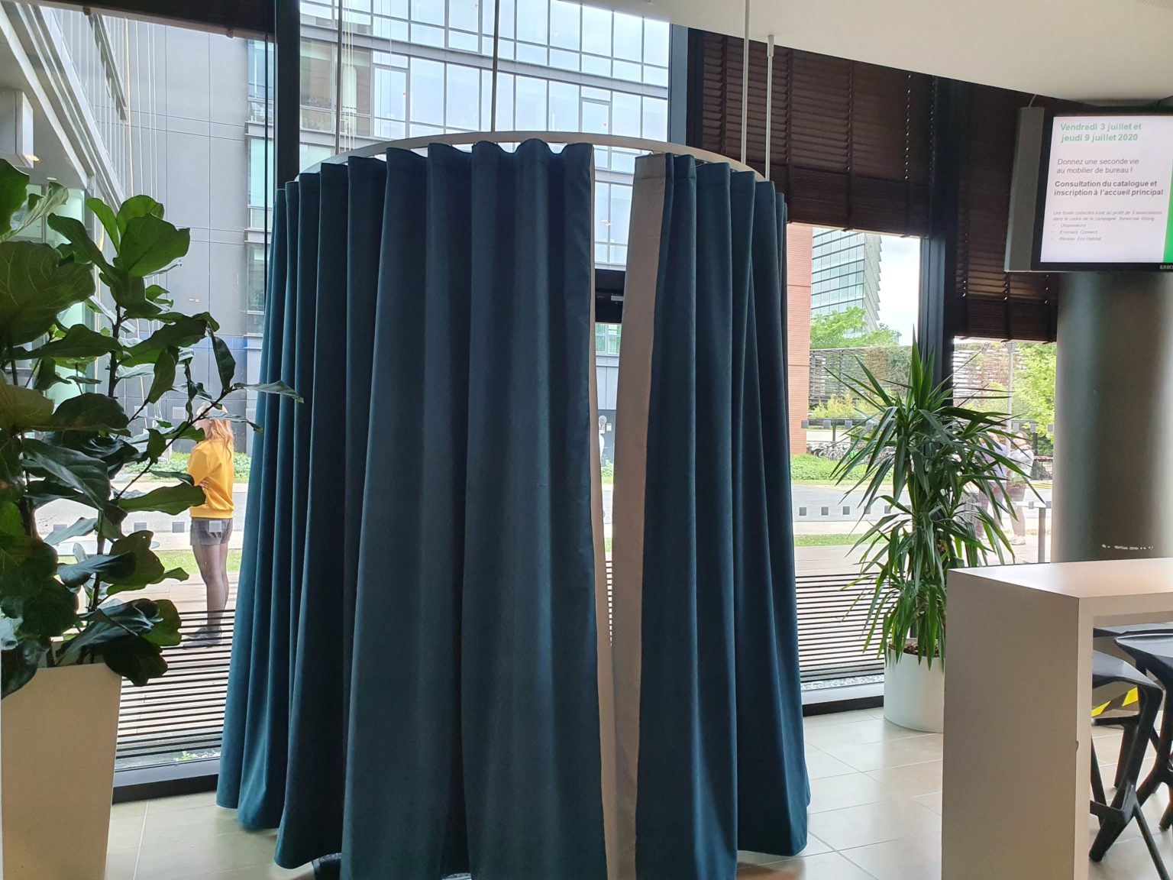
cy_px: 440
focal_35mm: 26
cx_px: 586
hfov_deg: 67.3
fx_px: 881
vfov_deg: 53.1
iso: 160
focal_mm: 4.32
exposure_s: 1/100
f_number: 2.4
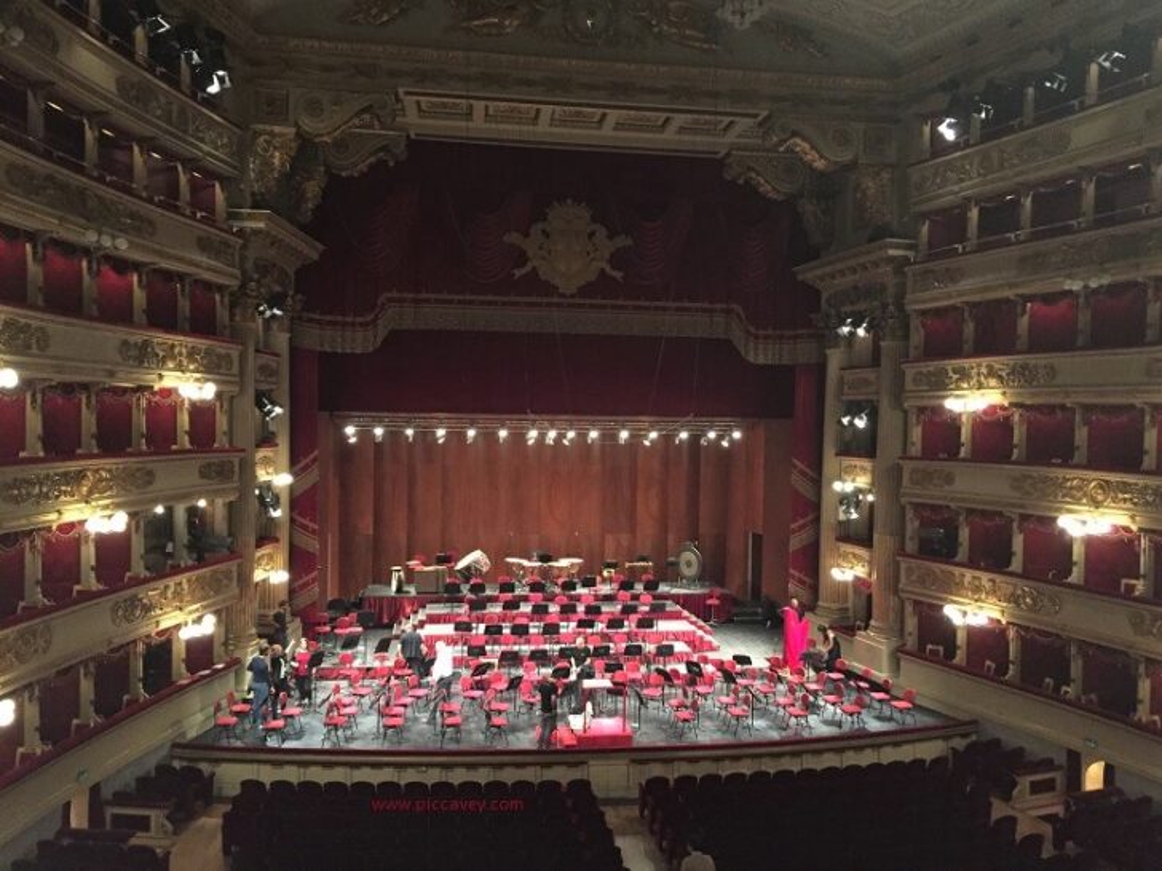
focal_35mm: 29
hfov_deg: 61.7
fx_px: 973
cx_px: 581
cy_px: 436
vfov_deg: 48.2
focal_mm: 4.15
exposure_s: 1/17
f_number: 2.2
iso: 320
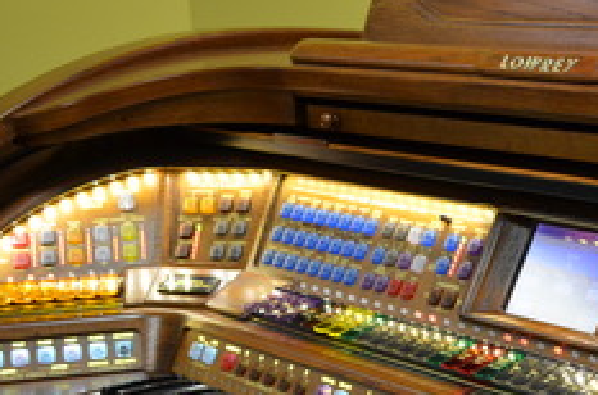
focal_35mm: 77
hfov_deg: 24.6
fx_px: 1276
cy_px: 348
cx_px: 657
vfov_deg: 17.4
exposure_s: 1/60
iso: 640
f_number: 4
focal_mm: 18
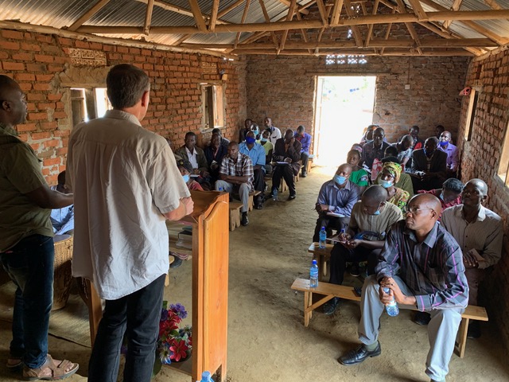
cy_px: 191
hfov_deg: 67.3
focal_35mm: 26
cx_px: 254
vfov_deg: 53.1
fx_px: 382
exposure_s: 1/60
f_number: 1.8
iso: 125
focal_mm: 4.25
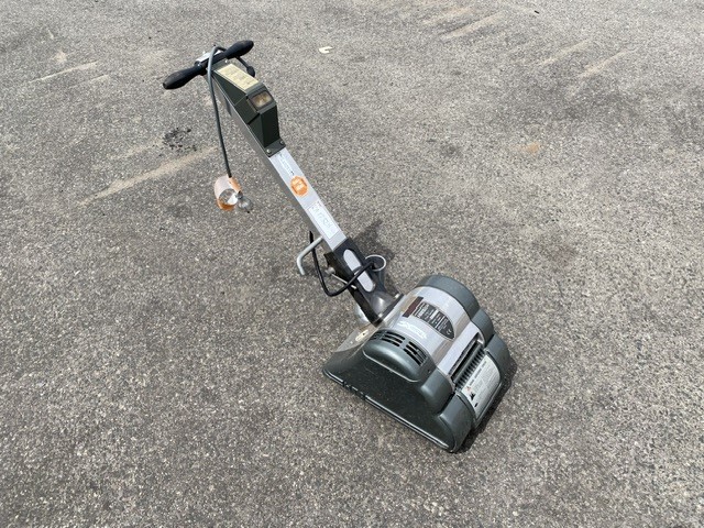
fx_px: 529
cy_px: 264
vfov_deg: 53.1
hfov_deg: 67.3
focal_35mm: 26
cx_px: 352
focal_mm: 4.25
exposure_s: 1/3401
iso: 32
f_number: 1.8
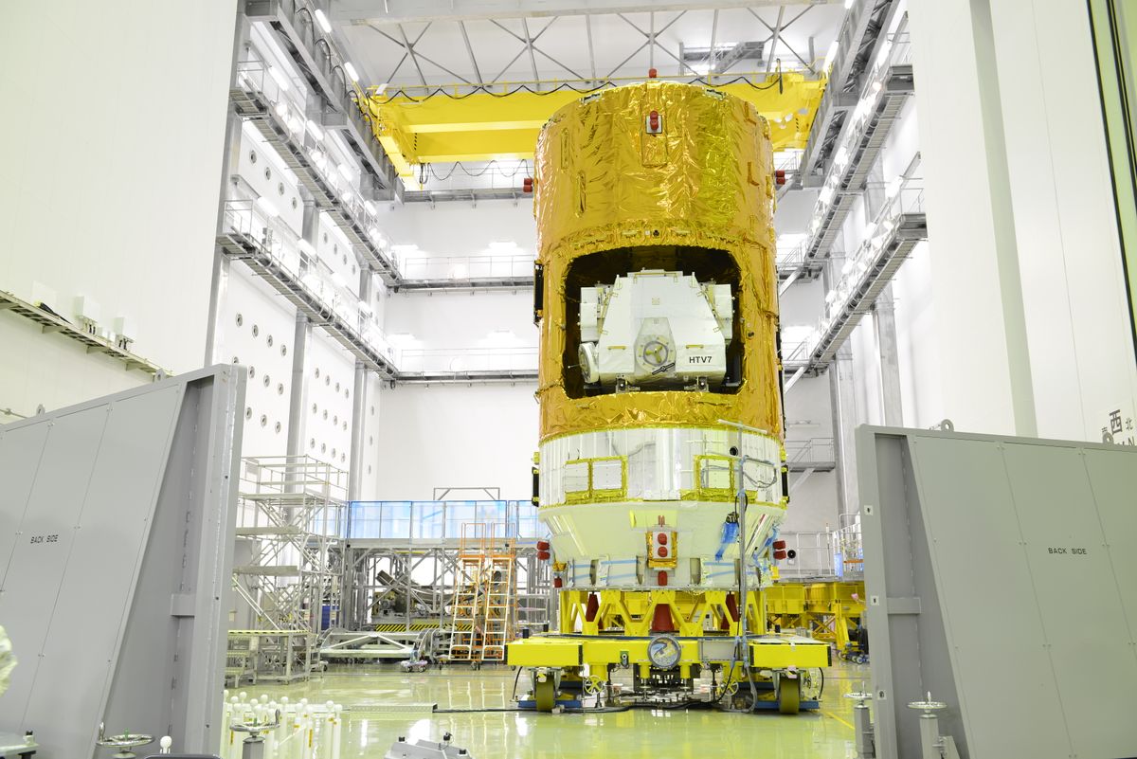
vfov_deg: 42.4
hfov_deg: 60.3
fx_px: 979
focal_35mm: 31
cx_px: 568
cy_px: 380
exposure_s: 1
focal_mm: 31
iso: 100
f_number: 5.6
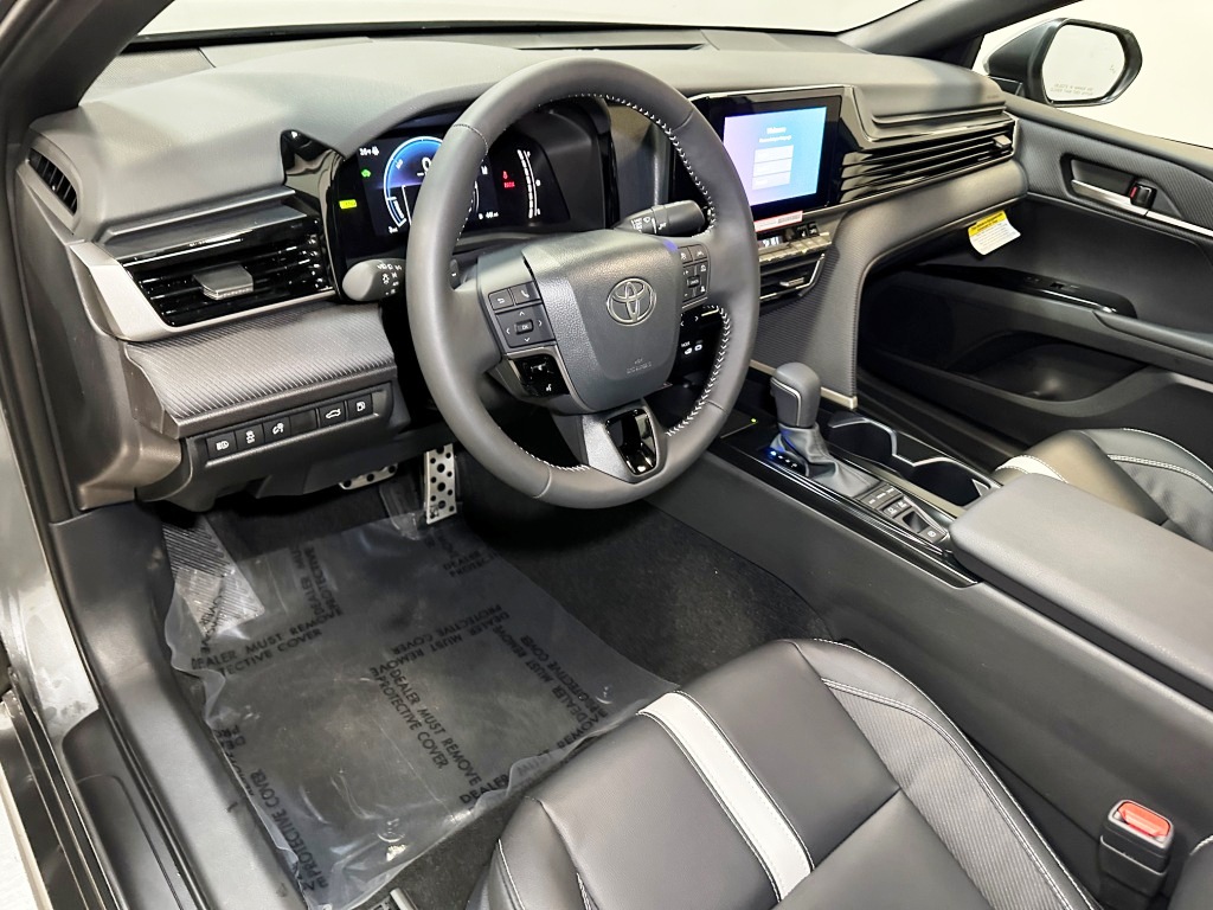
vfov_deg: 56.8
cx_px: 606
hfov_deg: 71.6
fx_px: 841
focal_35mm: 24
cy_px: 455
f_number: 1.78
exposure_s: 1/30
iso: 1000
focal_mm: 6.86
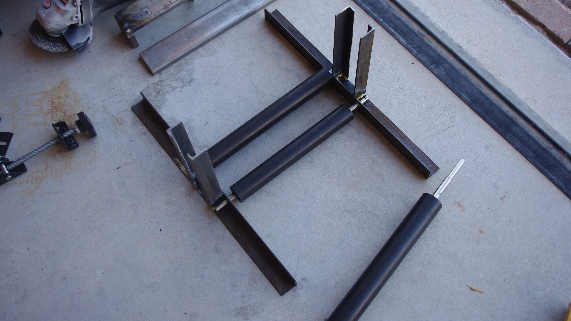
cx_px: 285
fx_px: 621
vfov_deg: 29.0
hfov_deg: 49.4
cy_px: 143
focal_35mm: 41
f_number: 4
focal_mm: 26.25
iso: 200
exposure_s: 1/125
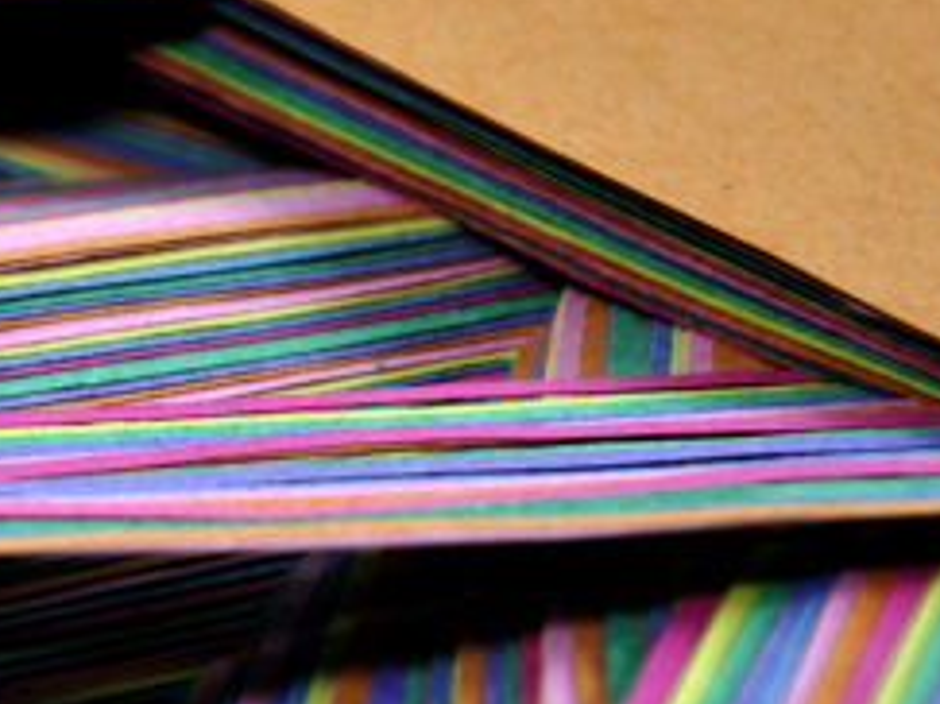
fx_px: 9717
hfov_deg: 5.5
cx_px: -190
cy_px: 710
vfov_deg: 4.1
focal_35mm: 358
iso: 800
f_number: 5.6
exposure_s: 1/125
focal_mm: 90
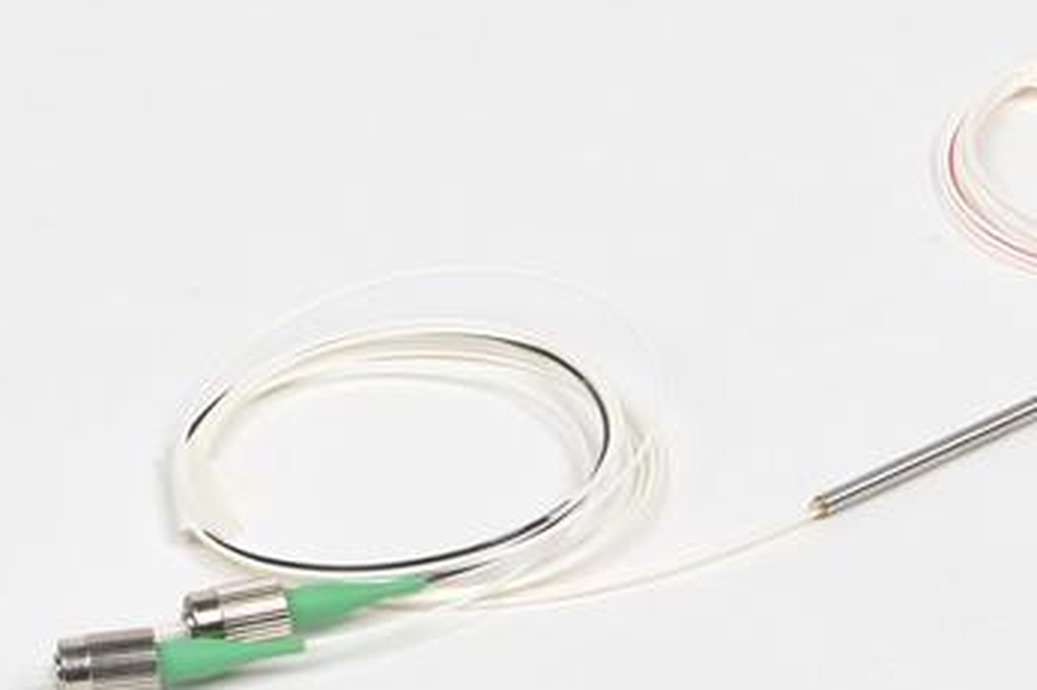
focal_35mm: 135
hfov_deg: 15.1
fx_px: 3887
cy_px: 352
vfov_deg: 10.1
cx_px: 834
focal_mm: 52
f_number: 16
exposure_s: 1/200
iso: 200
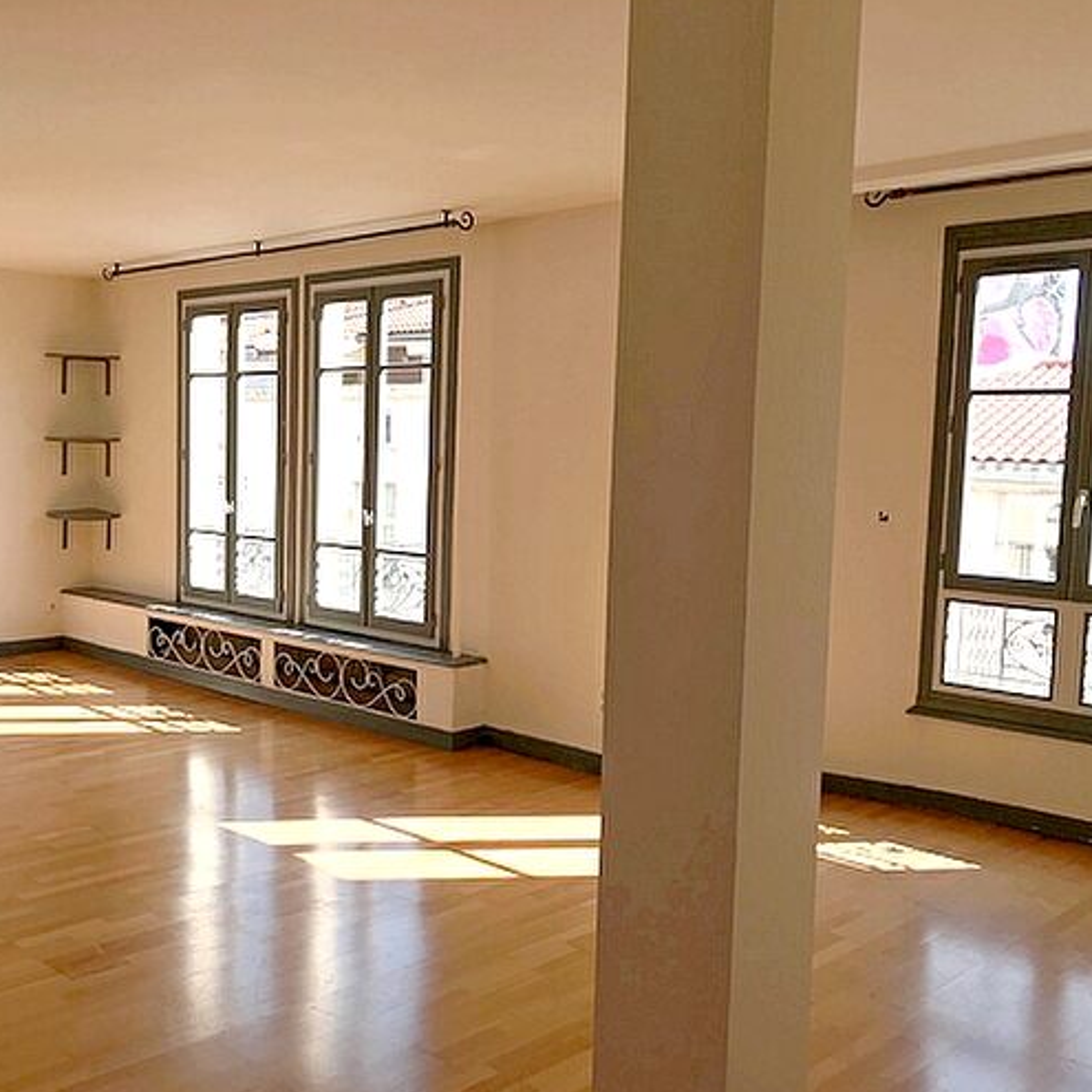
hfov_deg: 46.8
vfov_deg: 47.2
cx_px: 404
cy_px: 559
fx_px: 1249
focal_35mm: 35
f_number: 1.8
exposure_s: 1/399
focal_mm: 3.99
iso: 20
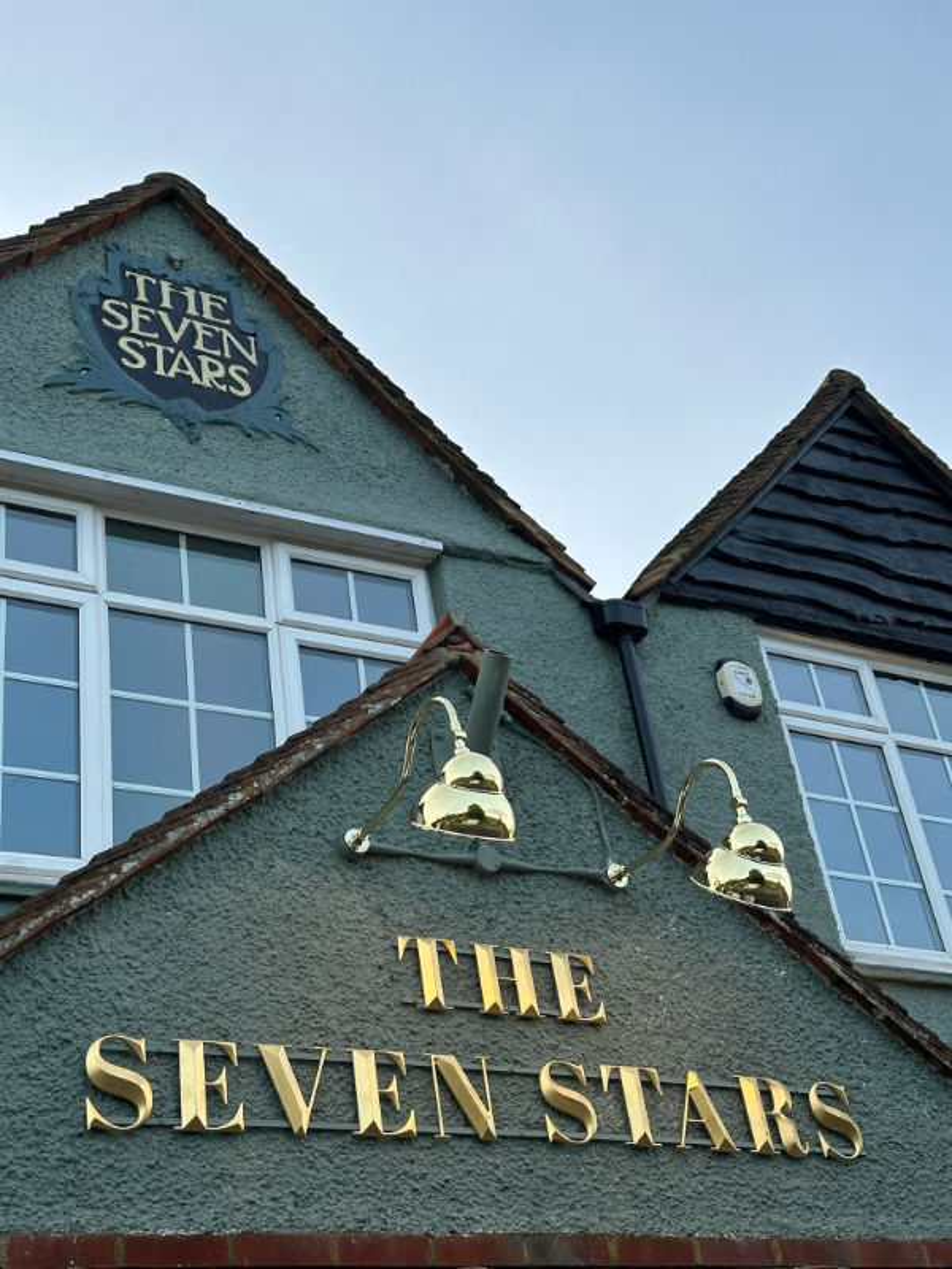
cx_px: 476
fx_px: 1760
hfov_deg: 30.3
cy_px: 634
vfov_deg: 39.7
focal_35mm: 48
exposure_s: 1/1095
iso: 64
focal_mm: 6.9
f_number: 1.8
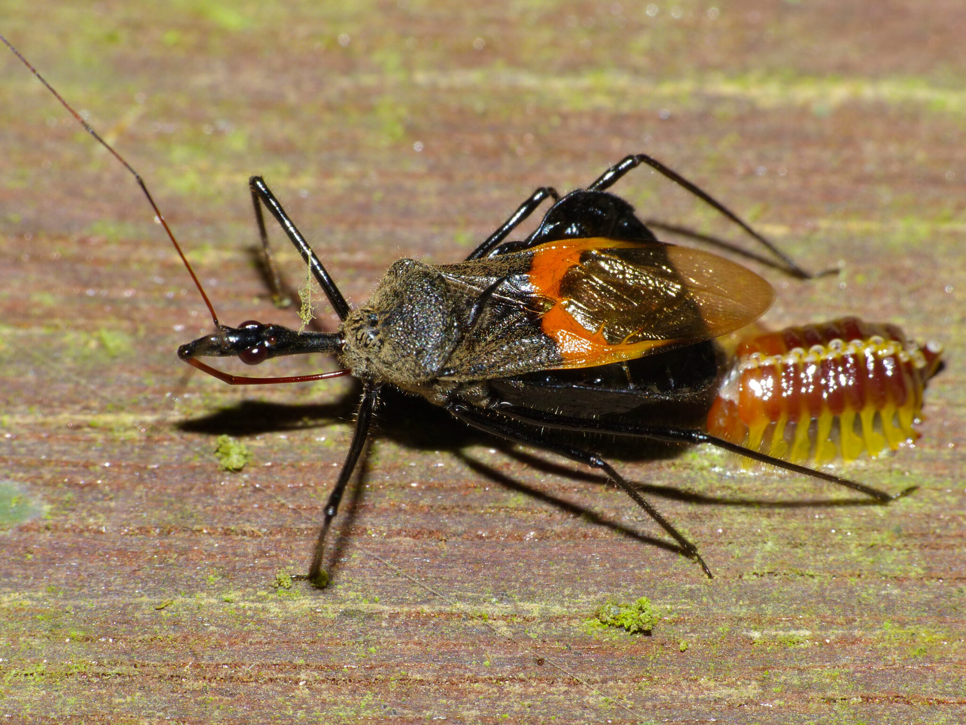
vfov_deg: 9.0
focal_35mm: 165
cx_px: 483
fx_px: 4605
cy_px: 362
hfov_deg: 12.0
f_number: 8
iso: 100
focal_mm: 29.6
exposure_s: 1/2000
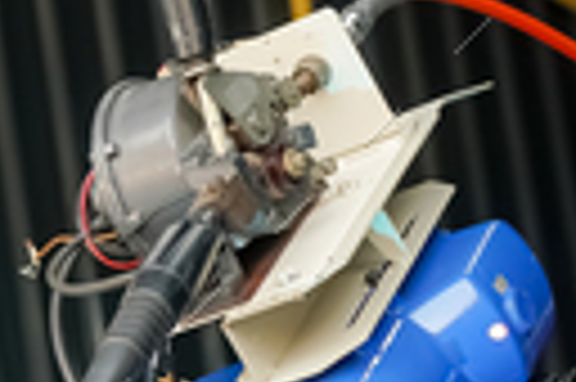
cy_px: 694
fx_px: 3675
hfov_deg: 8.4
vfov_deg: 5.8
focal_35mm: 230
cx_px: -675
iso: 200
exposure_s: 1/320
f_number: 2.8
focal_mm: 50
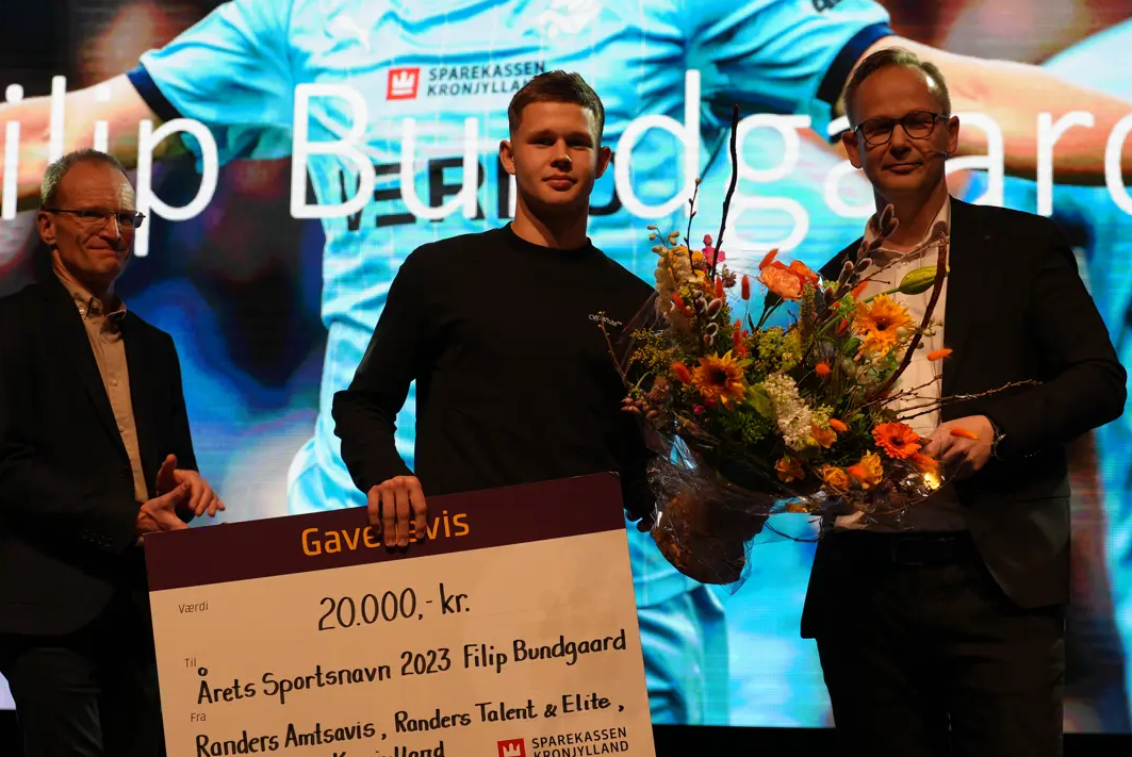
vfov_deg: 17.3
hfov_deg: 25.6
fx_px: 2486
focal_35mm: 79
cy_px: 425
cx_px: 509
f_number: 4
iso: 250
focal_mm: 70
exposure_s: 1/160
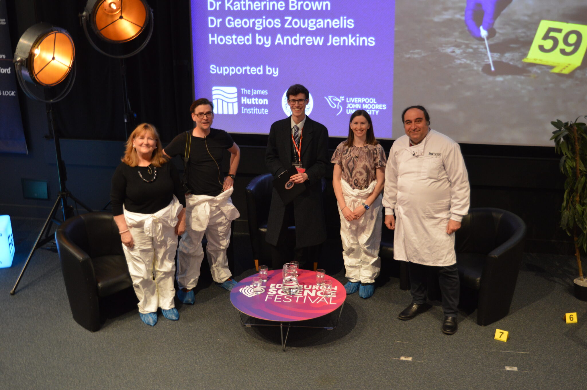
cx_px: 294
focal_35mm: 45
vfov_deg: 29.8
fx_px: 733
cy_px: 195
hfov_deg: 43.6
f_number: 4.2
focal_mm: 30
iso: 900
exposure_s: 1/15
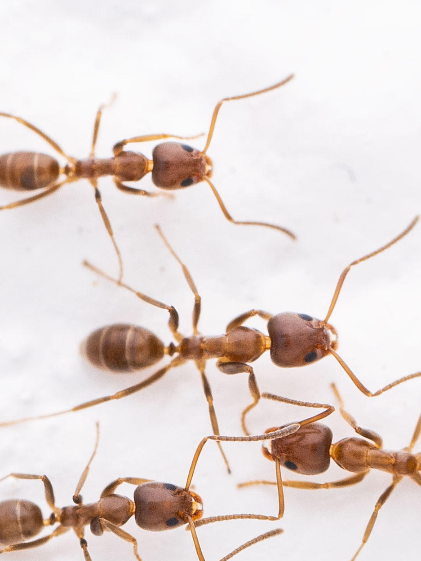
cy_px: 357
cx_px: 236
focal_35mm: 202
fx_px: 3277
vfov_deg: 9.8
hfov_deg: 7.4
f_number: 16
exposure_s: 1/200
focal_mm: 105
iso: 200
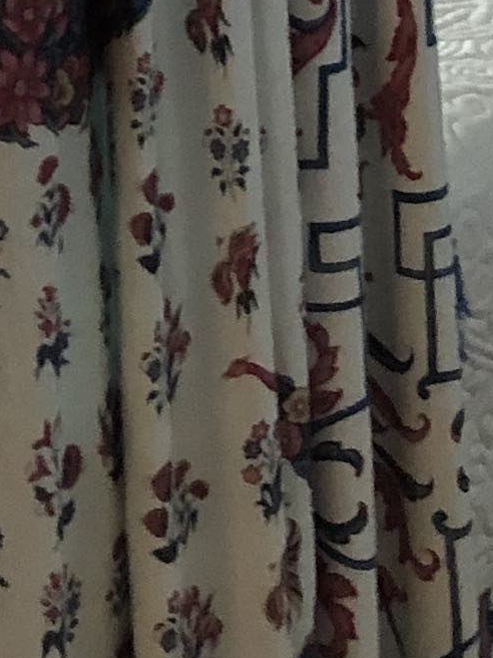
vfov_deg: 10.7
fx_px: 3266
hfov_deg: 8.6
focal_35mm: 172
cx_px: 7
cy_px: -588
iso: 80
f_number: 1.8
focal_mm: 3.99
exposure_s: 1/7
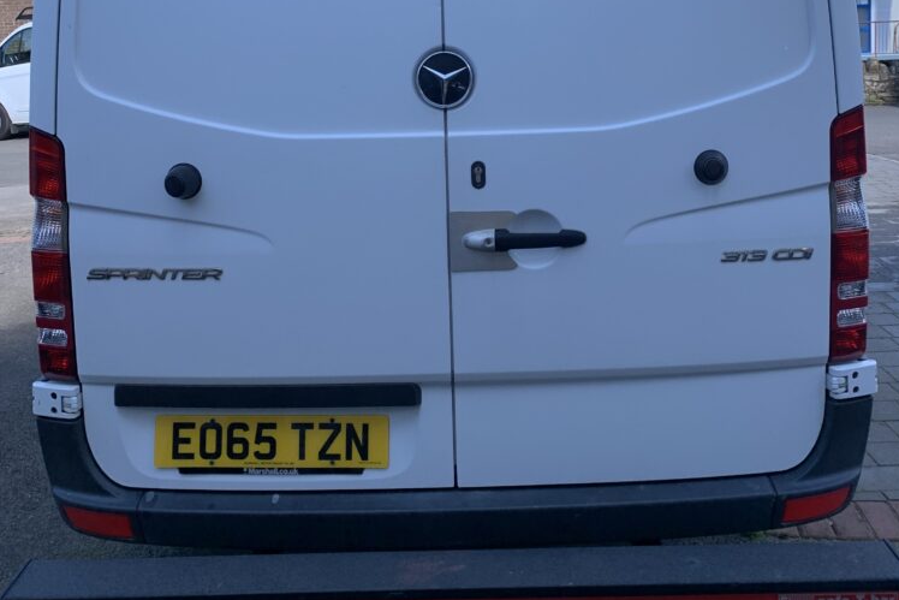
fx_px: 924
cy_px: 103
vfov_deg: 34.6
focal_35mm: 37
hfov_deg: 51.9
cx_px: 452
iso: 25
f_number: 1.8
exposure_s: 1/478
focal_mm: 4.25
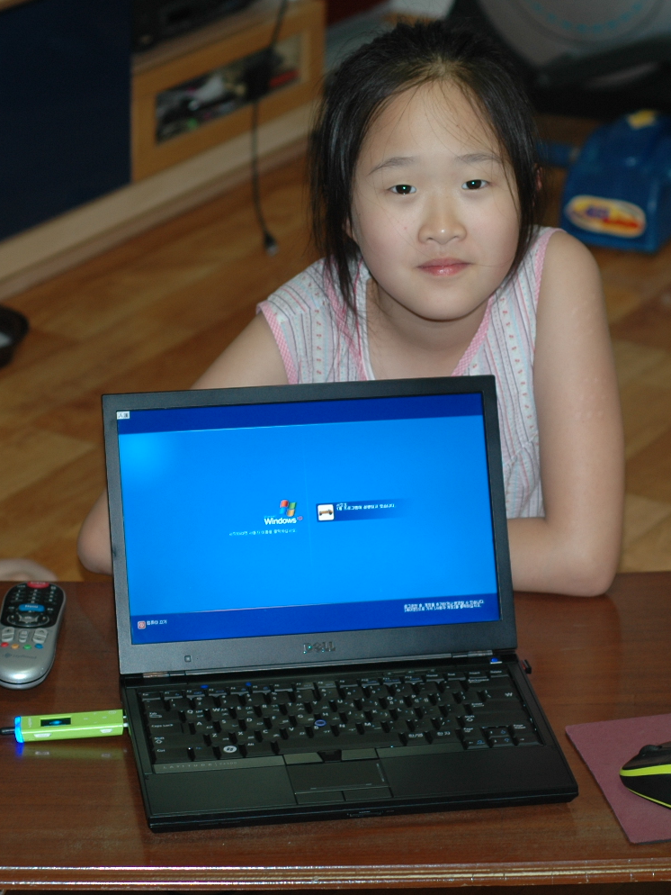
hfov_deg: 13.6
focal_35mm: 109
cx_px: 393
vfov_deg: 18.0
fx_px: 2816
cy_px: 448
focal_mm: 50
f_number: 2.8
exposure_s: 1/60
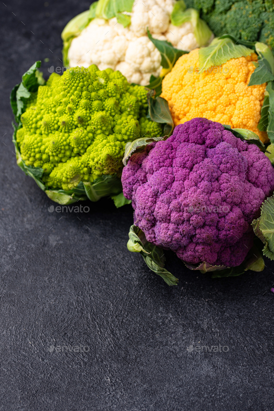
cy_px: 206
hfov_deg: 13.1
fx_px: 1198
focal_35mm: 105
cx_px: 137
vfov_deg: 19.5
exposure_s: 1/100
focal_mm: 105
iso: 100
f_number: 8
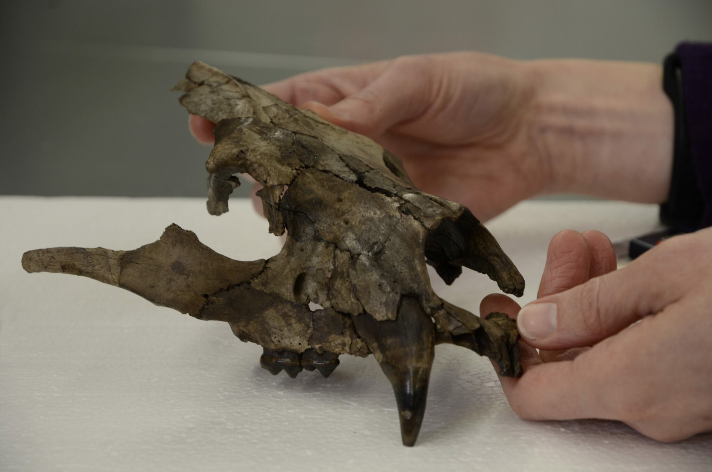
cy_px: 236
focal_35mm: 128
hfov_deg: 16.1
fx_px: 2516
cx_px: 356
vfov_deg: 10.7
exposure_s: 1/60
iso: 400
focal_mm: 85
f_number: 5.6
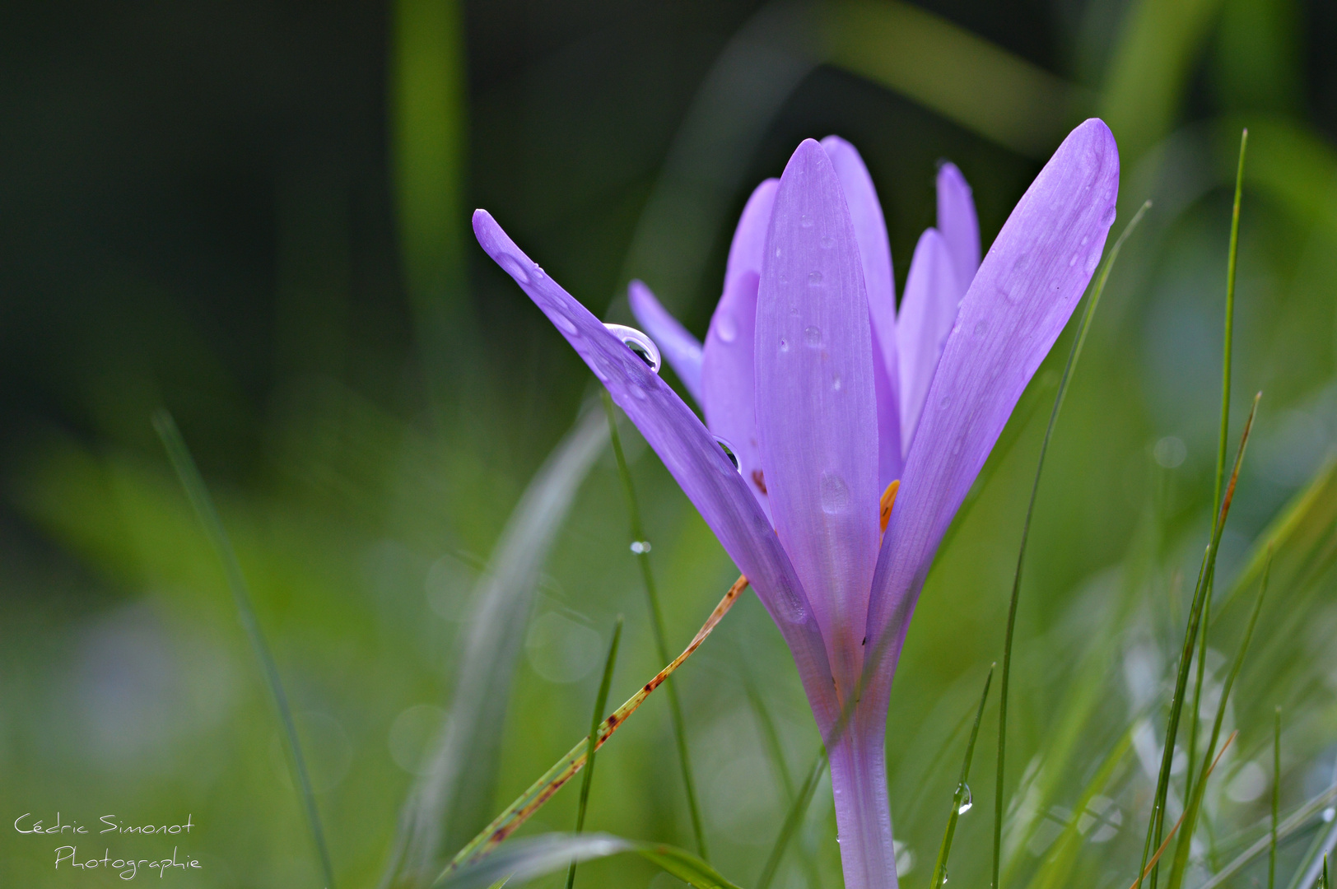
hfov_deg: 15.2
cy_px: 444
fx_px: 5010
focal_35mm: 135
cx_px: 668
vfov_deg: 10.1
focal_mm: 90
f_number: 5.6
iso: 280
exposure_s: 1/125
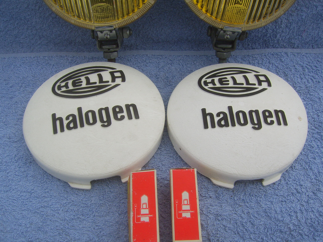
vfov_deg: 37.7
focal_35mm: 38
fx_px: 355
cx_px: 162
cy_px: 121
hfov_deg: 49.0
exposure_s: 1/320
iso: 50
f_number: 6.4
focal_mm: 7.8
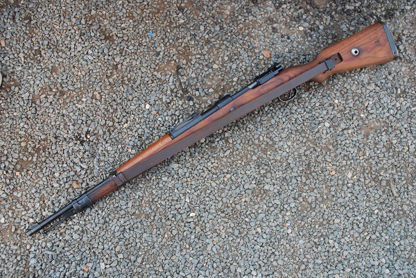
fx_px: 382
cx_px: 208
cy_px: 139
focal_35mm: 33
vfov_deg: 40.0
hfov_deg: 57.2
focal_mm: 22
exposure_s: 1/100
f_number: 5
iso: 200
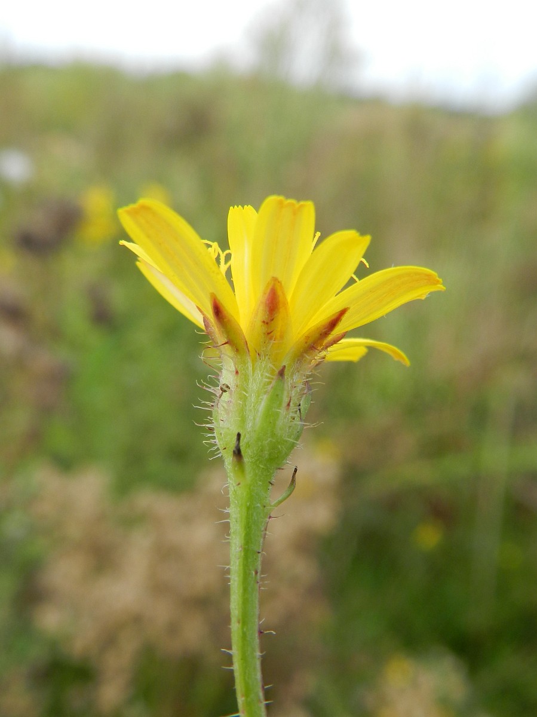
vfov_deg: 56.8
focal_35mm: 32
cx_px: 268
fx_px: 662
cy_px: 358
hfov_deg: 44.1
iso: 160
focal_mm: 5.6
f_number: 3.7
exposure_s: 1/400
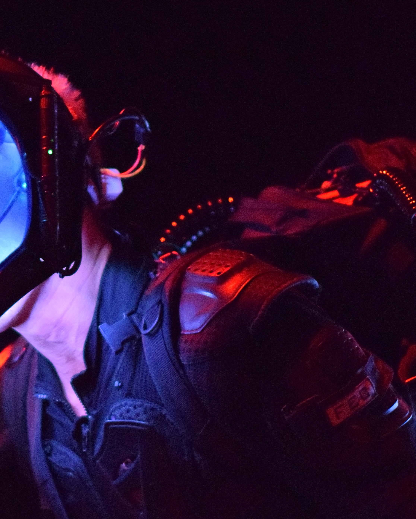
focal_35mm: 257
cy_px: 246
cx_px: 43
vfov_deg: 7.5
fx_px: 3955
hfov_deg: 6.0
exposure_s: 1/1000
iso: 4000
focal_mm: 85
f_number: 1.8
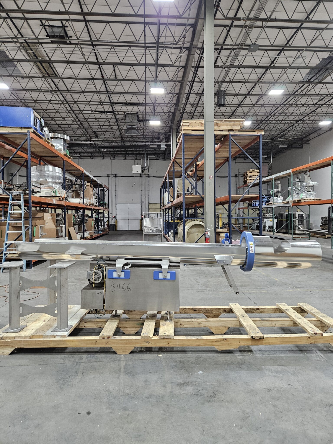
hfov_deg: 58.9
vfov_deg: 73.9
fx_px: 295
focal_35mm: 23
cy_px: 222
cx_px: 166
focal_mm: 5.4
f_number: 1.8
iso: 320
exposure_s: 1/120
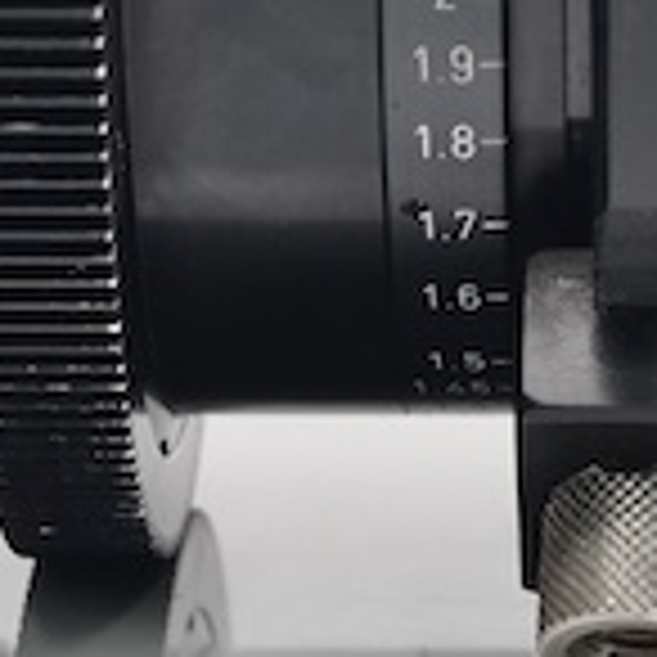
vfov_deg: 5.8
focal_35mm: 298
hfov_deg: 5.8
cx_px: 986
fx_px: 6399
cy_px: -338
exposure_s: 1/25
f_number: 8
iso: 400
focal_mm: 50
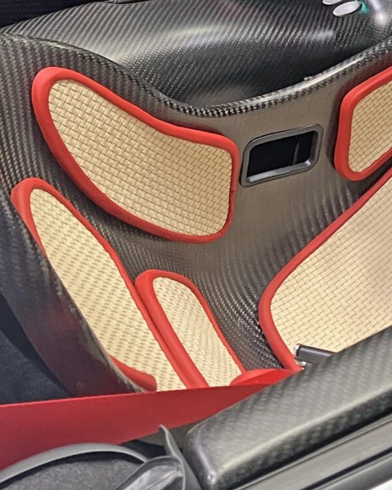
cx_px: 403
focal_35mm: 94
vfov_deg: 19.5
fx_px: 1363
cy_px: -60
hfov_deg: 16.0
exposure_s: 1/60
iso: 125
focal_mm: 3.99
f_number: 1.8
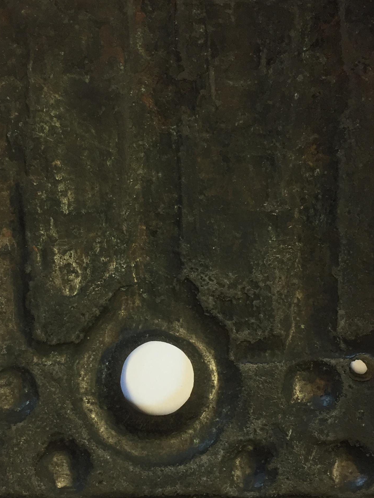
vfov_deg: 37.9
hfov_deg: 29.1
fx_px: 720
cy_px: 323
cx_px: 165
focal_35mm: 50
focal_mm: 4.15
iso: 50
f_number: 2.2
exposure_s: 1/33
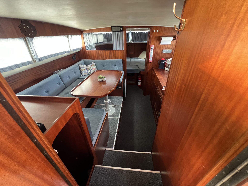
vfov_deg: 89.9
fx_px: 93
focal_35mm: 13
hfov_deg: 106.2
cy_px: 93
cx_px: 124
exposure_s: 1/60
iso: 500
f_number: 1.8
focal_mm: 1.57
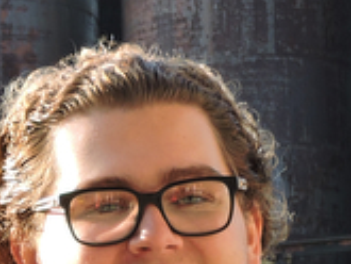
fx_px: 4008
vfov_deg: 3.7
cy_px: 515
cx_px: 13
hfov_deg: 5.0
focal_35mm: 395
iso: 100
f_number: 4.5
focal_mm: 15.2
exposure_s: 1/125
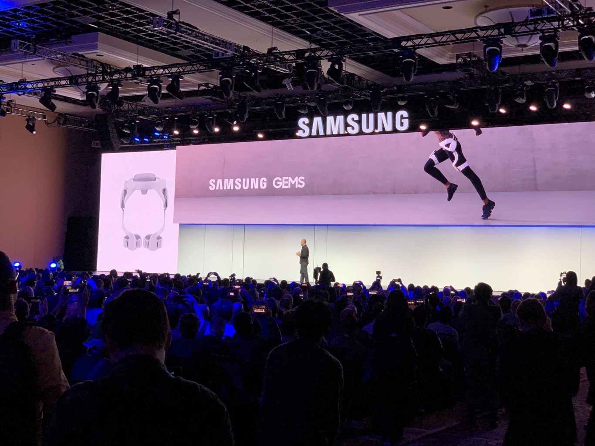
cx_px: 298
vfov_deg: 28.0
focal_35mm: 52
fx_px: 894
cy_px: 223
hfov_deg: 36.8
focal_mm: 6
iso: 125
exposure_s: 1/115
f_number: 2.4
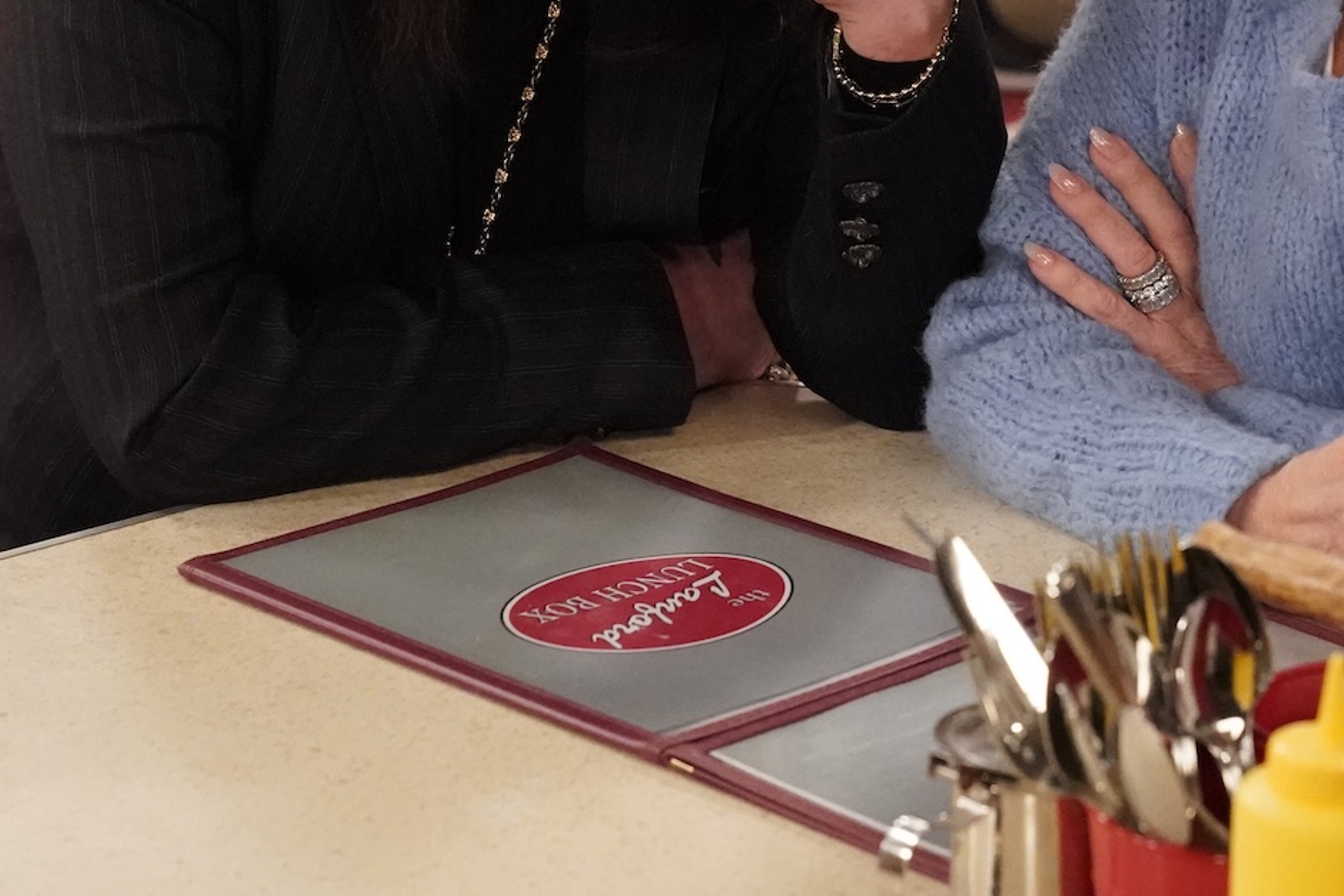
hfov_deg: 15.5
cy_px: 64
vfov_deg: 10.3
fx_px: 4928
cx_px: 830
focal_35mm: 132
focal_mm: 62
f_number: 4.5
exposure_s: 1/250
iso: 16000
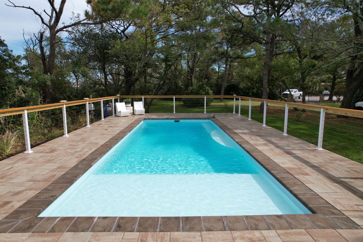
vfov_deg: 57.2
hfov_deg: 78.6
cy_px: 121
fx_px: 222
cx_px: 182
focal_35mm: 22
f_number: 2.8
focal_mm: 8.38
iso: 100
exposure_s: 1/120
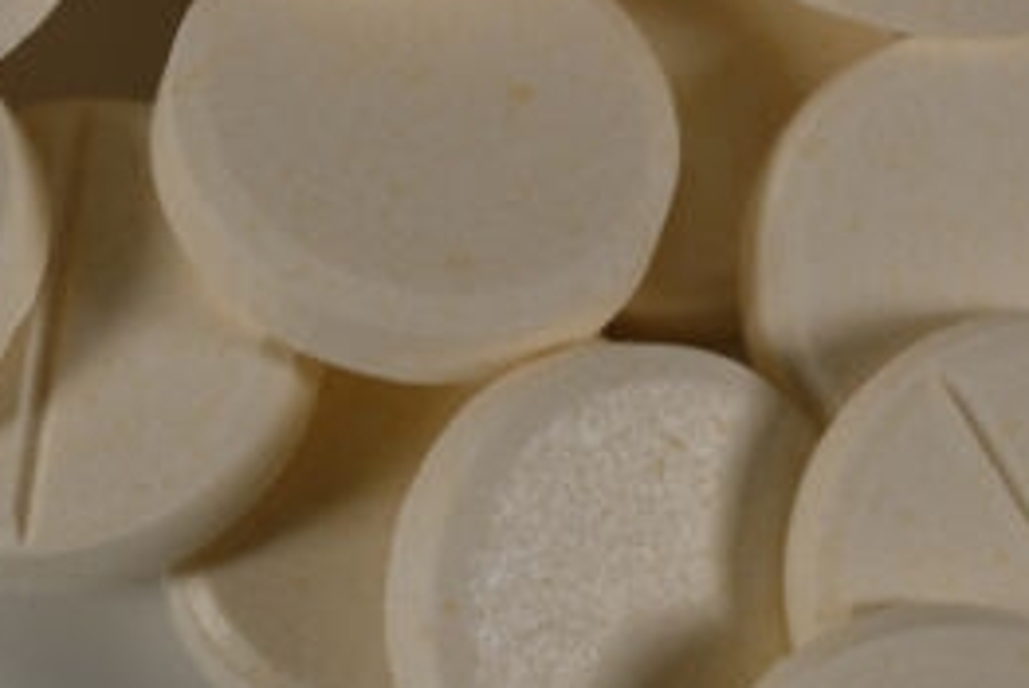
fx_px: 10467
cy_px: 210
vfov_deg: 3.8
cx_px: 789
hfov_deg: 5.6
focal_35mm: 366
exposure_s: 1/60
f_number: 8
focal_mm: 80
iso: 200
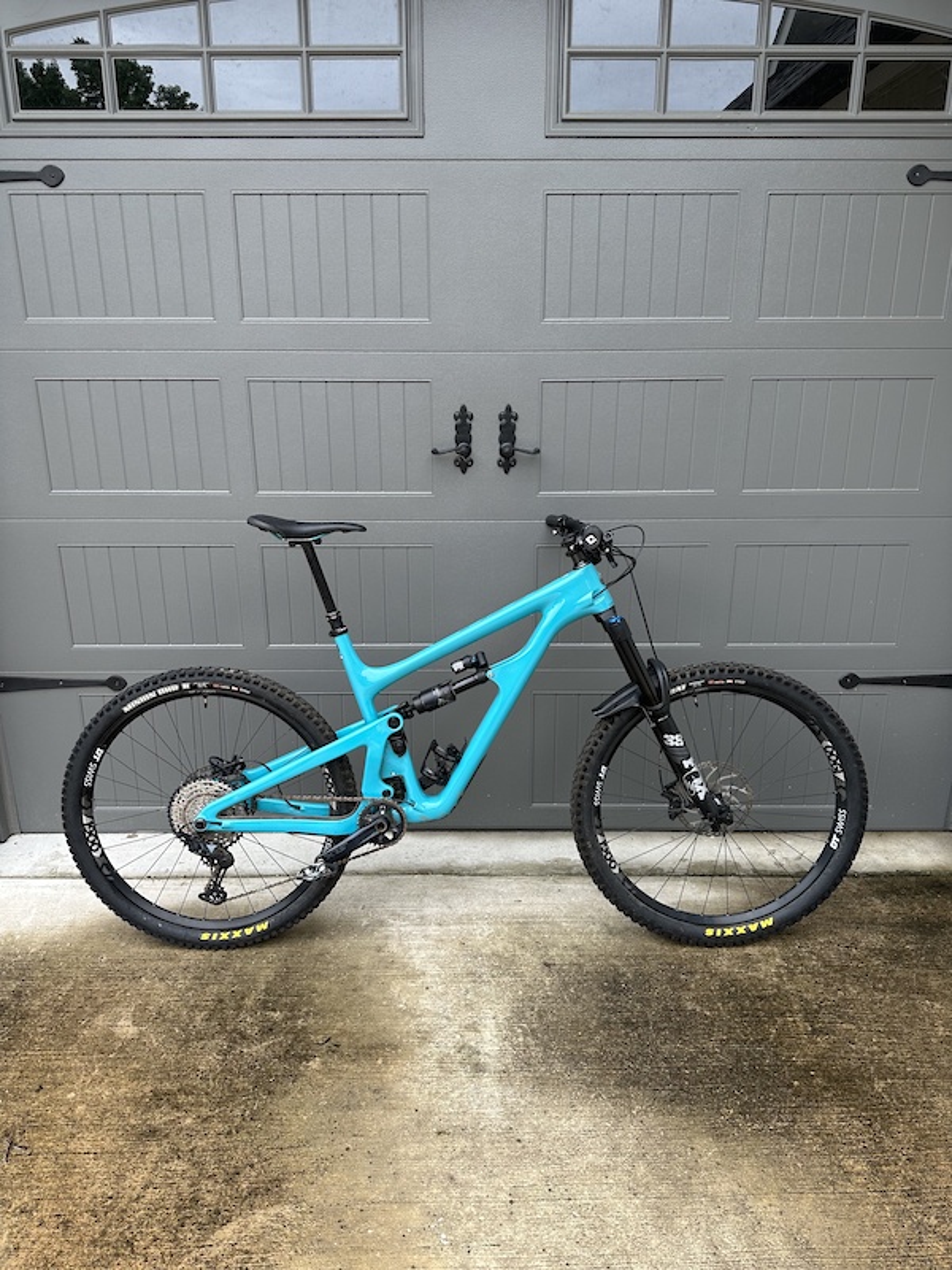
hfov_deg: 56.8
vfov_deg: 71.6
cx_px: 476
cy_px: 635
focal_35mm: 24
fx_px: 880
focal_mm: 6.86
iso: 64
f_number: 1.78
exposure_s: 1/121
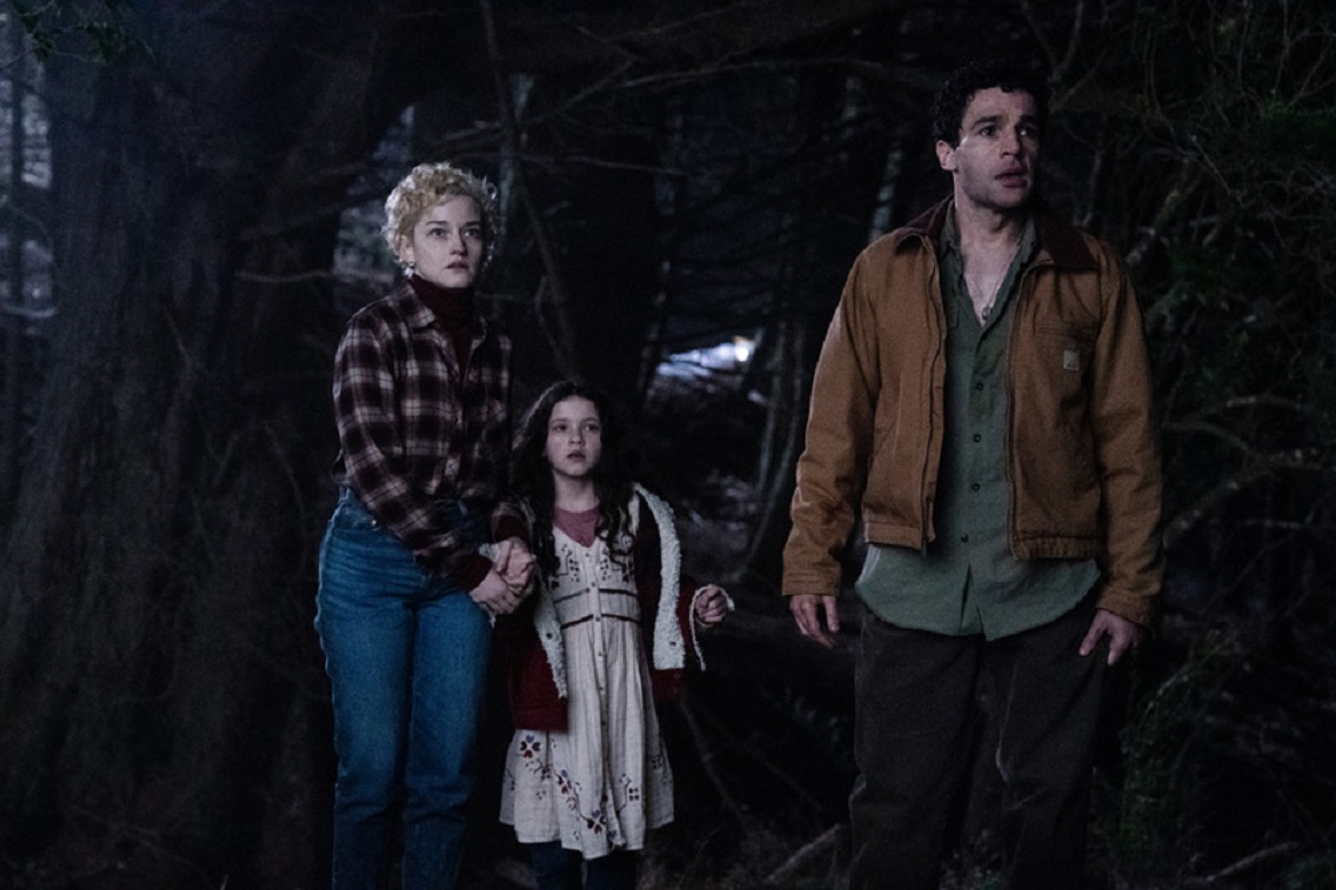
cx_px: 668
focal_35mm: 65
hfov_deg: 31.0
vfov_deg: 20.9
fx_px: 2411
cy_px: 445
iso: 20000
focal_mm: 65
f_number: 4
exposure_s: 1/160
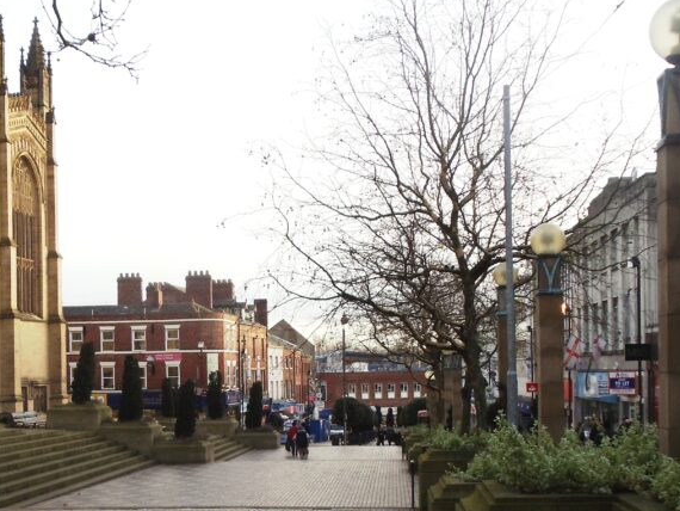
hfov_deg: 24.6
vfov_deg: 18.5
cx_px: 245
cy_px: 406
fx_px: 1553
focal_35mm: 79
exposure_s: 1/160
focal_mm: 6
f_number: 3.5
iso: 80
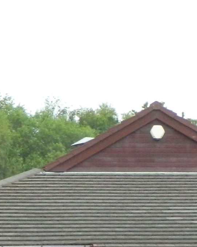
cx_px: 238
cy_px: 319
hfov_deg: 7.0
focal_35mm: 220
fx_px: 1603
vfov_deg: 8.7
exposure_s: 1/400
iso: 400
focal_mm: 8.4
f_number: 3.6
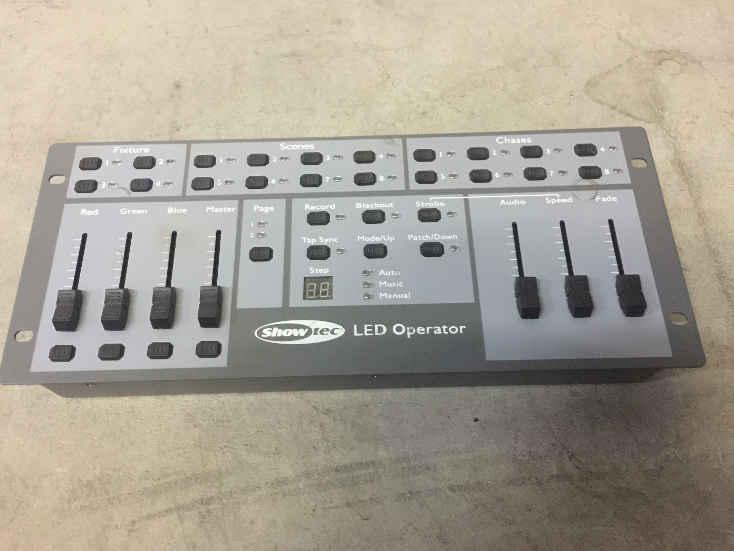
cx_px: 360
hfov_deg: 60.0
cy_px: 277
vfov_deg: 46.8
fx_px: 636
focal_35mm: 30
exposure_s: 1/8
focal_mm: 4.15
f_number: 2.2
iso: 200
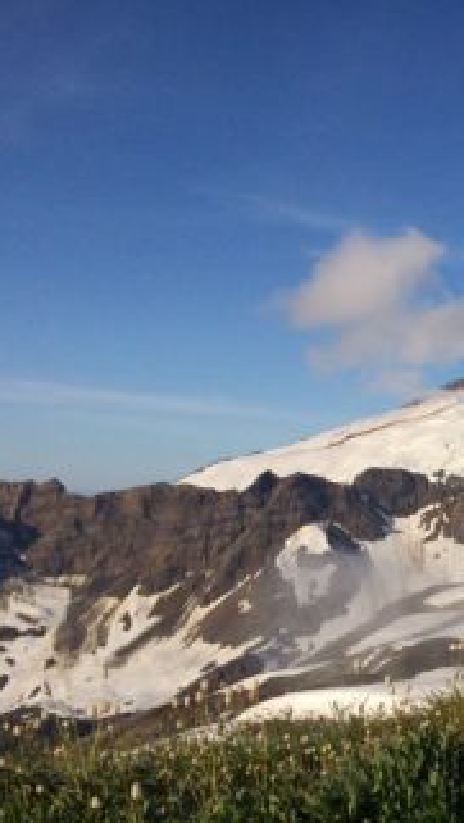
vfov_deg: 32.7
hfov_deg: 16.5
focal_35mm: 63
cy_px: 608
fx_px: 1375
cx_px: 792
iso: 32
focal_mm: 4.15
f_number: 2.2
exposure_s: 1/5128
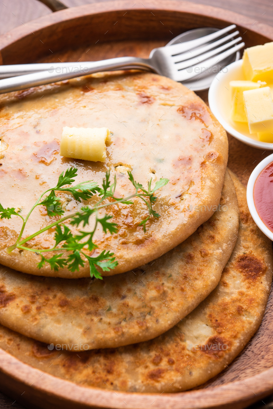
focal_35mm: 60
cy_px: 204
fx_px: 682
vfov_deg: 33.4
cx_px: 136
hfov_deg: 22.6
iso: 100
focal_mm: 60
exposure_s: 1/125
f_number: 7.1
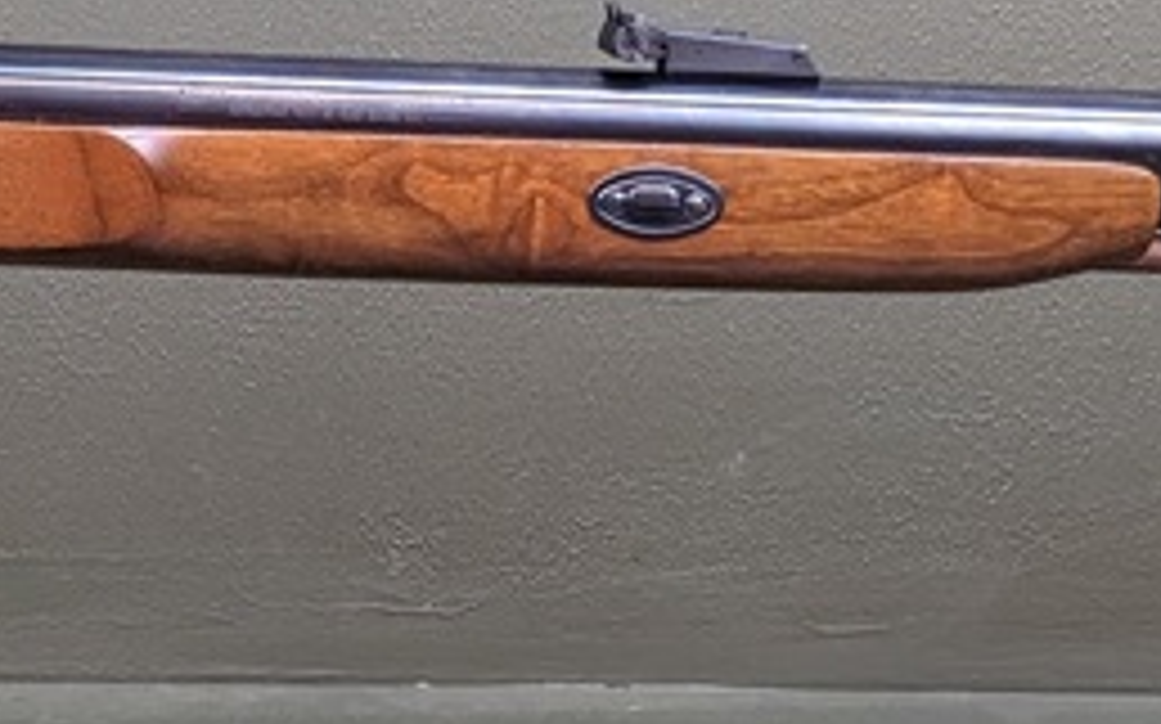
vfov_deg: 10.9
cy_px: 414
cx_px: 306
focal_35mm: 120
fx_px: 3795
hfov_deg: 17.3
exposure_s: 1/24
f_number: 1.73
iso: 109
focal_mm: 4.38
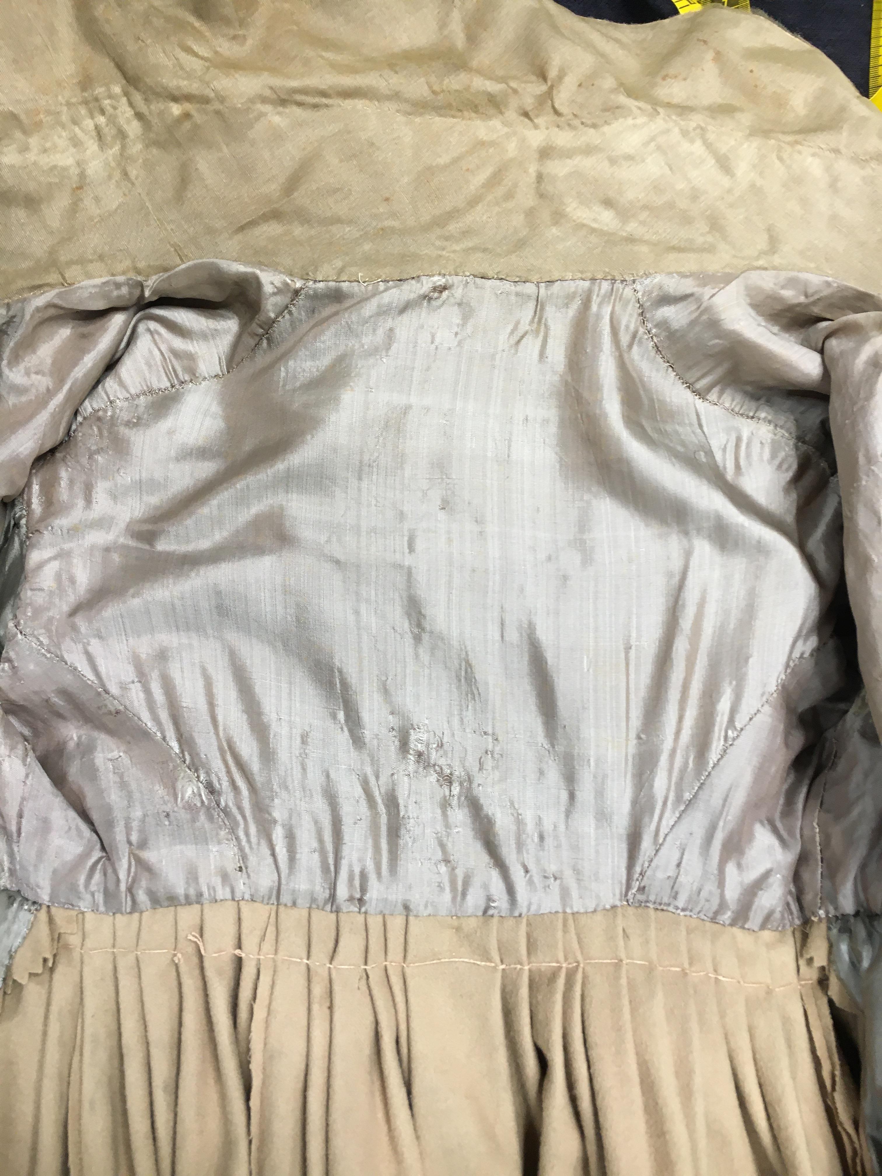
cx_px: 441
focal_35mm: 29
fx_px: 985
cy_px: 588
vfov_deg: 61.7
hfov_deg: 48.2
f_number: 2.2
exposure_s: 1/33
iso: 80
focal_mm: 4.15
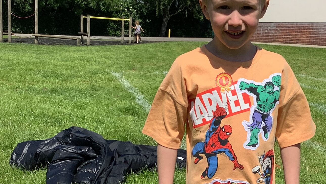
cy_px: 145
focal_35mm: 67
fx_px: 579
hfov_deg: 31.4
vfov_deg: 17.9
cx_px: 194
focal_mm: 3.3
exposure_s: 1/1508
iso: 25
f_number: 2.4
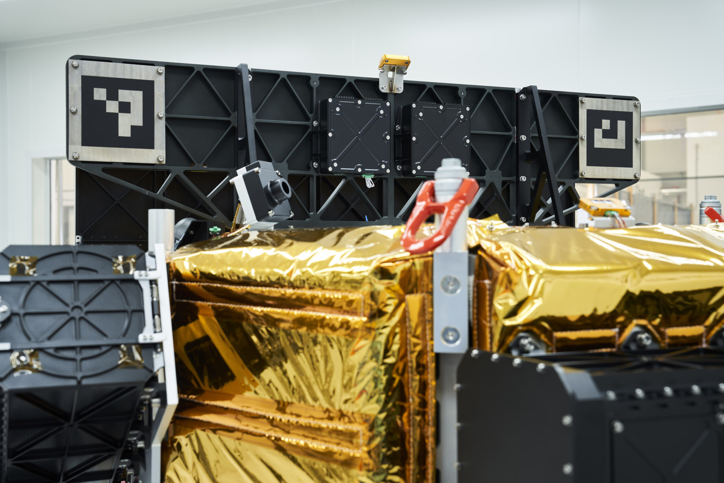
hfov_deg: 43.6
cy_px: 242
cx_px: 362
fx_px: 905
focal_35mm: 45
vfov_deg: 29.9
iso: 100
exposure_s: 1/5
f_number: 7.1
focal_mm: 45
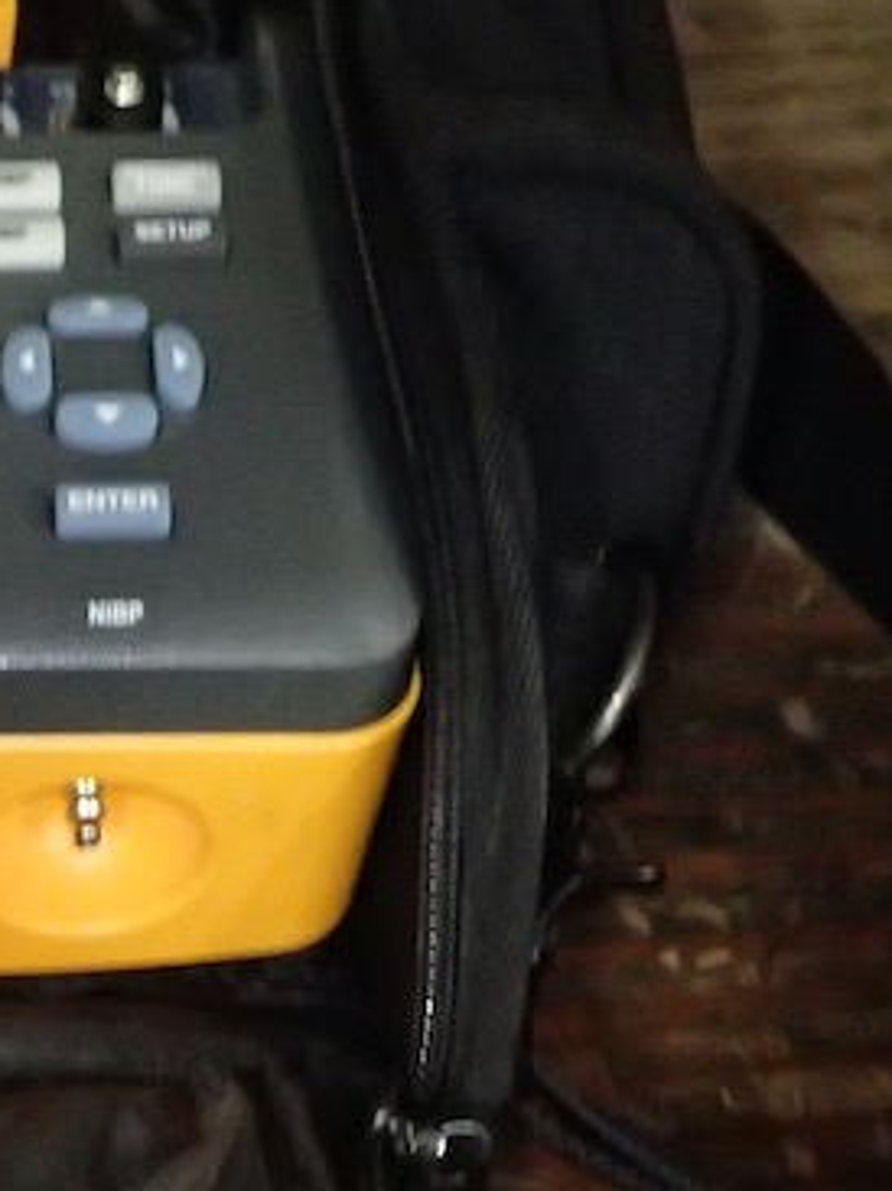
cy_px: 1295
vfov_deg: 18.1
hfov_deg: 13.0
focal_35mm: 105
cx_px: -586
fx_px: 3612
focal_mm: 5.5
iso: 800
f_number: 2.3
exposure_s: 1/15
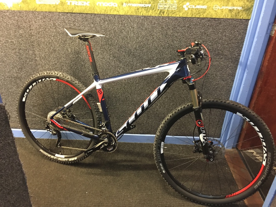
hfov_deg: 61.7
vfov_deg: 48.2
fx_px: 231
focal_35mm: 29
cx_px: 138
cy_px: 104
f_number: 2.2
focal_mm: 4.15
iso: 640
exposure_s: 1/15
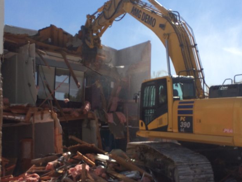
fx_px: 350
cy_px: 114
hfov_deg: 38.2
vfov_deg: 29.0
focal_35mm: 50
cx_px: 119
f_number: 2.2
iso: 40
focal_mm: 4.12
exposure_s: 1/3731
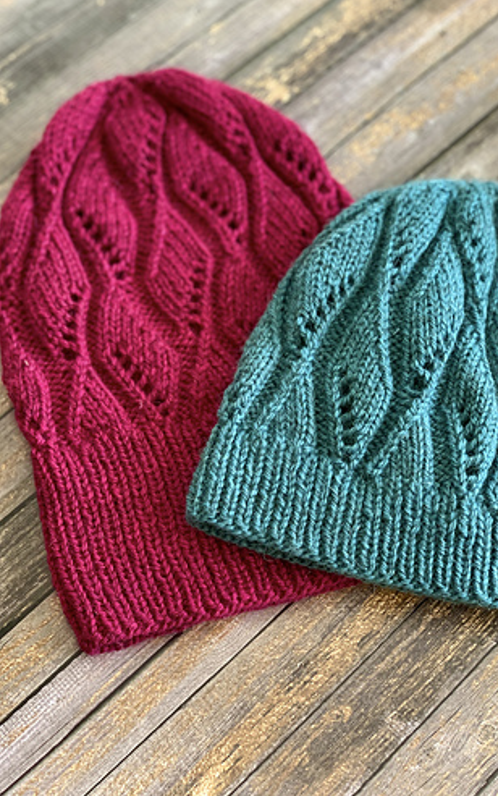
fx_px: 1215
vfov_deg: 36.3
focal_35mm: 56
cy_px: 398
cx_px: 238
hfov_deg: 23.2
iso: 200
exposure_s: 1/60
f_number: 2.4
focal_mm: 6
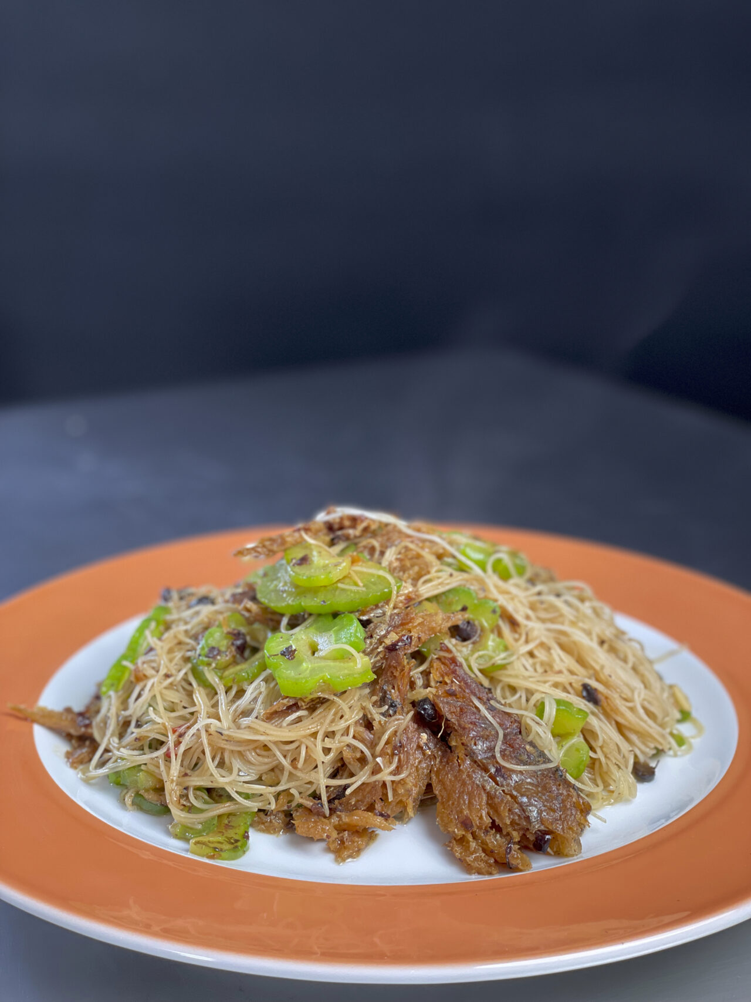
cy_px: 501
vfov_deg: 36.8
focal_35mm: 52
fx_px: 1504
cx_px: 376
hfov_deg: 28.0
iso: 80
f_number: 2
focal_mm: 6
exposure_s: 1/122
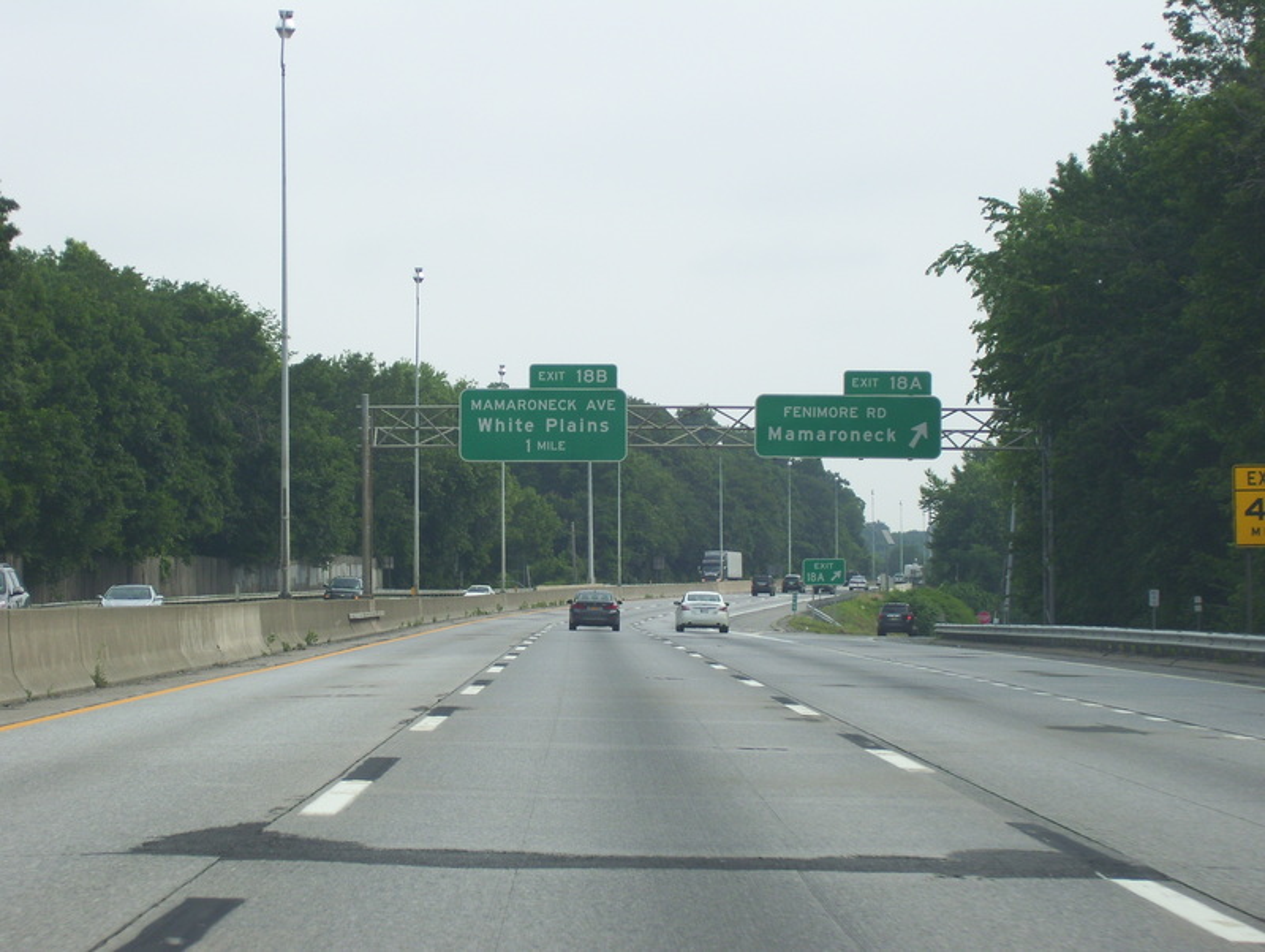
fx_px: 3951
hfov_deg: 18.2
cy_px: 476
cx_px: 632
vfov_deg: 13.7
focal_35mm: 108
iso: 80
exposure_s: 1/500
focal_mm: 18
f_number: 4.6
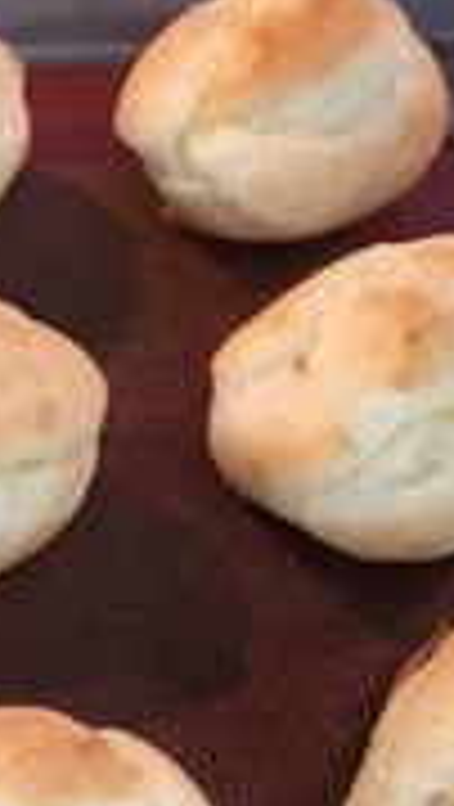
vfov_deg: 18.5
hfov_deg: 9.9
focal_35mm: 113
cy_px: 783
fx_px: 2413
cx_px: -467
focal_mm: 4.15
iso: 200
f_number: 2.2
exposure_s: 1/30
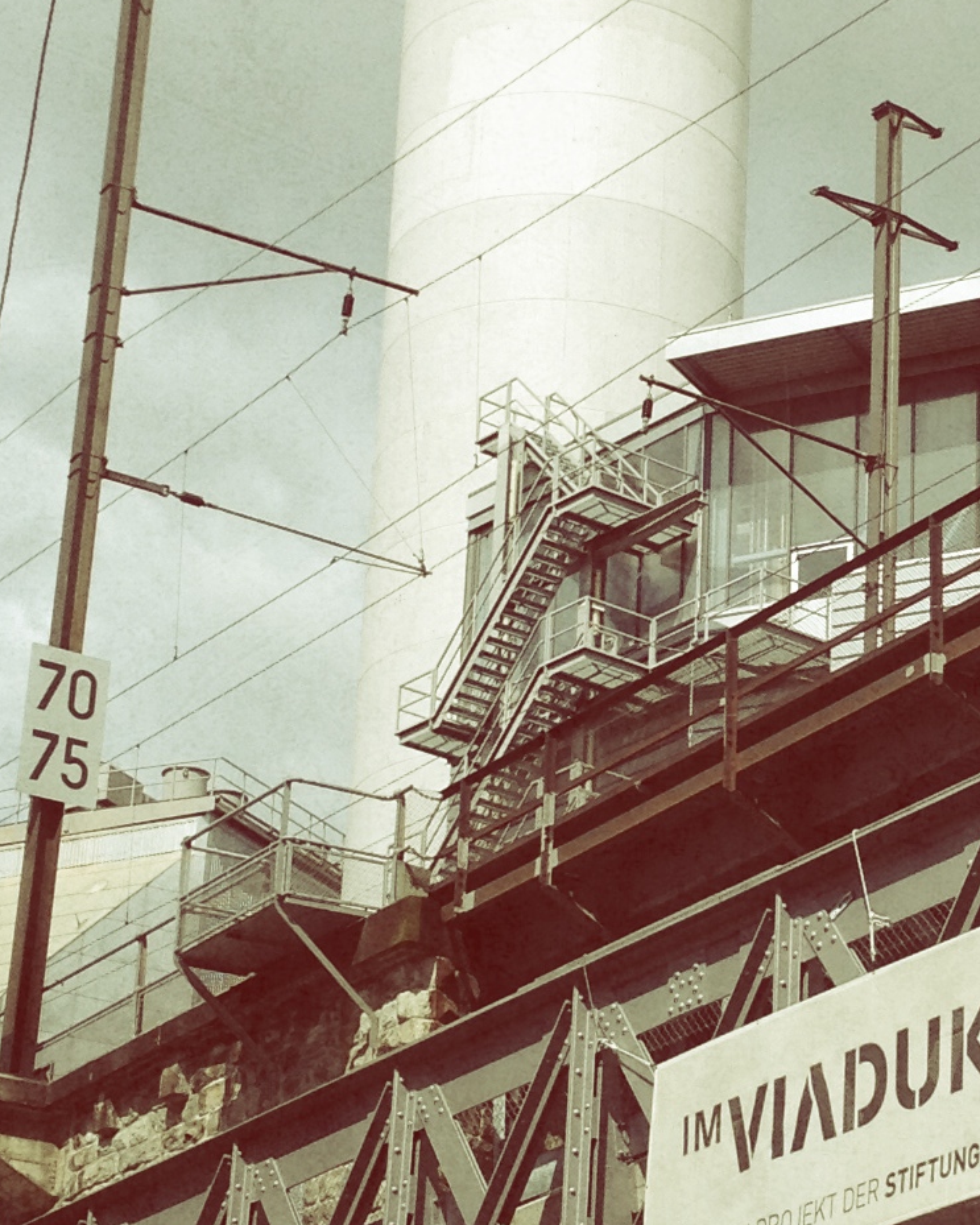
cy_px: 489
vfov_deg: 16.0
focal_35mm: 120
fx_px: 4351
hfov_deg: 12.7
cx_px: 930
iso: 64
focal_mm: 4.28
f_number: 2.4
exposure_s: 1/2404
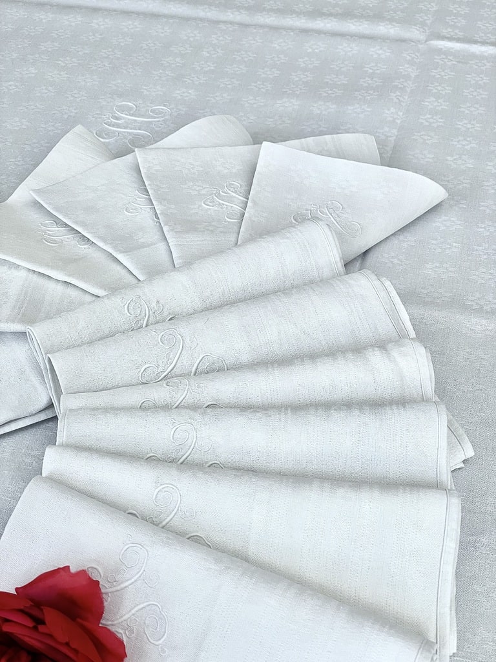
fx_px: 993
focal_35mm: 52
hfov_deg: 28.0
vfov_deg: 36.8
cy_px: 331
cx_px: 248
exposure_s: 1/99
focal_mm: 6
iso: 125
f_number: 2
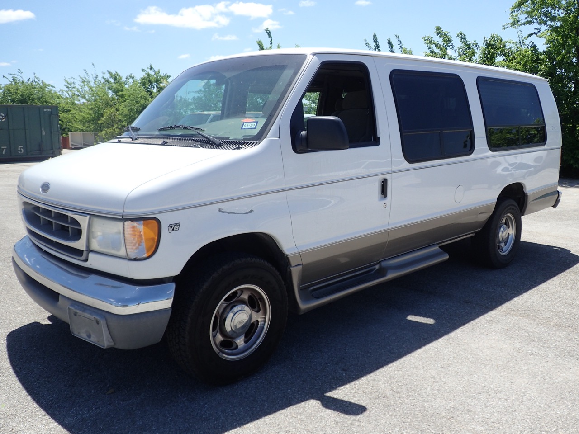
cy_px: 217
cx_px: 290
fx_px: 502
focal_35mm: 30
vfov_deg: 46.8
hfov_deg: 60.0
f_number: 2.3
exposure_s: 1/2000
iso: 100
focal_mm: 5.5
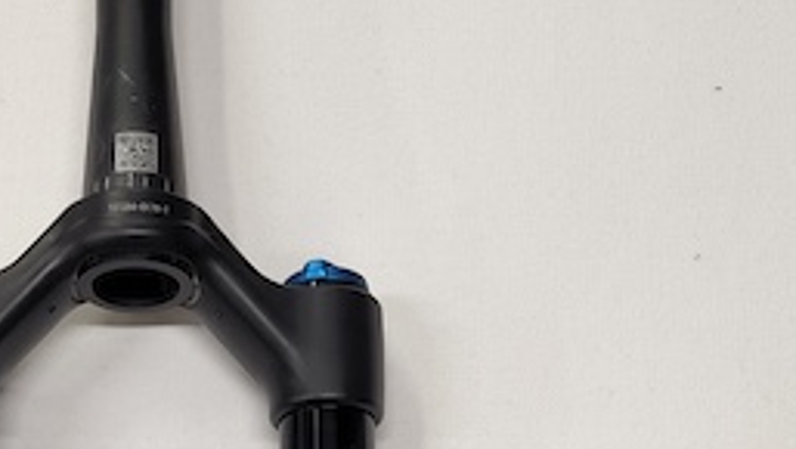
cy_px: 808
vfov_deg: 13.8
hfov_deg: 26.7
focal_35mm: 78
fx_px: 1648
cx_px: 177
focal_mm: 5.4
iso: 100
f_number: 1.8
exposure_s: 1/120
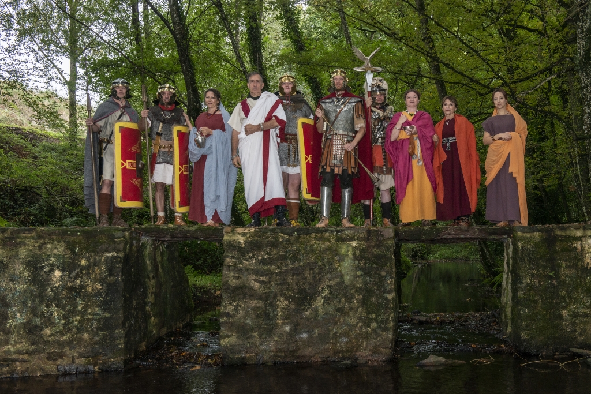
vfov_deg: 33.4
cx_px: 296
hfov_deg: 48.5
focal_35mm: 40
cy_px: 197
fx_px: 657
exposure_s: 1/50
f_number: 7.1
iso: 800
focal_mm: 40
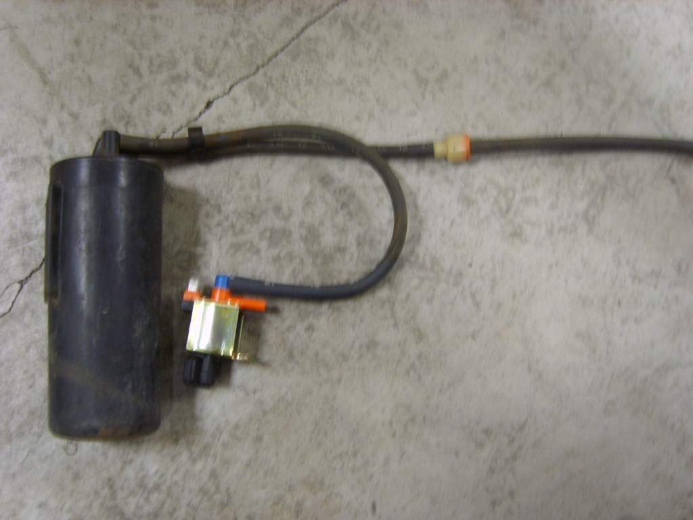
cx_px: 346
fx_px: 701
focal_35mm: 35
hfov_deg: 52.6
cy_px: 260
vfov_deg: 40.7
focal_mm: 7.4
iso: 123
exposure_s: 1/8
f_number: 2.8
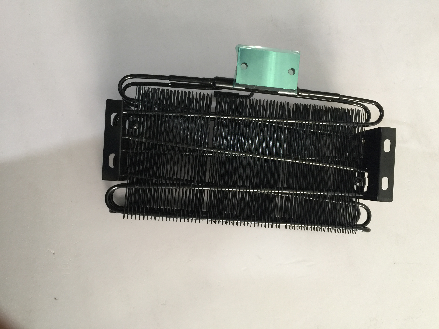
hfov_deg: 61.7
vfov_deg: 48.2
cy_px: 164
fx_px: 368
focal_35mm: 29
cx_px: 220
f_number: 2.2
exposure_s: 1/17
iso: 80
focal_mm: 4.15
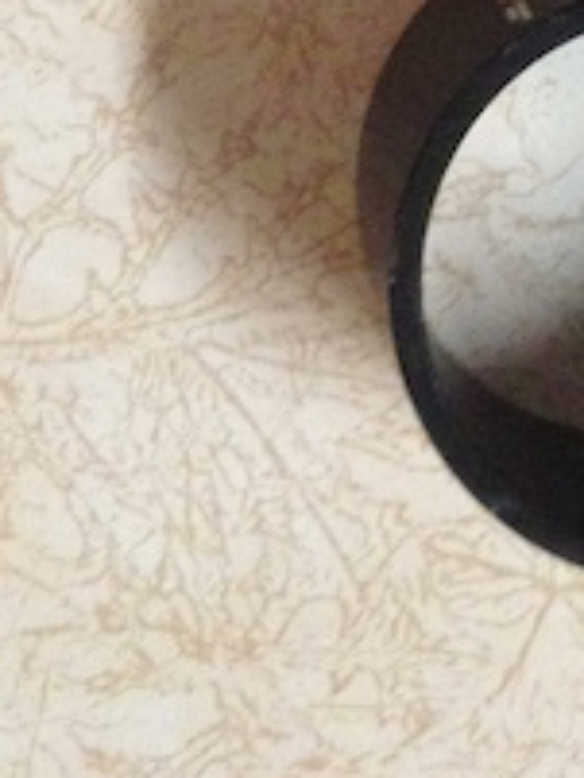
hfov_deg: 10.7
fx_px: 3123
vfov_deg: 12.6
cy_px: -720
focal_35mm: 139
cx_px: 143
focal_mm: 4.28
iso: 250
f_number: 2.4
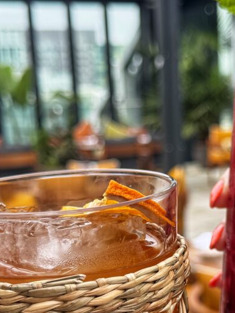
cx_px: 170
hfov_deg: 20.3
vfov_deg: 26.7
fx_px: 652
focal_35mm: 72
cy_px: 235
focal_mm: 6.76
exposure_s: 1/1215
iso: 80
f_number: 1.78
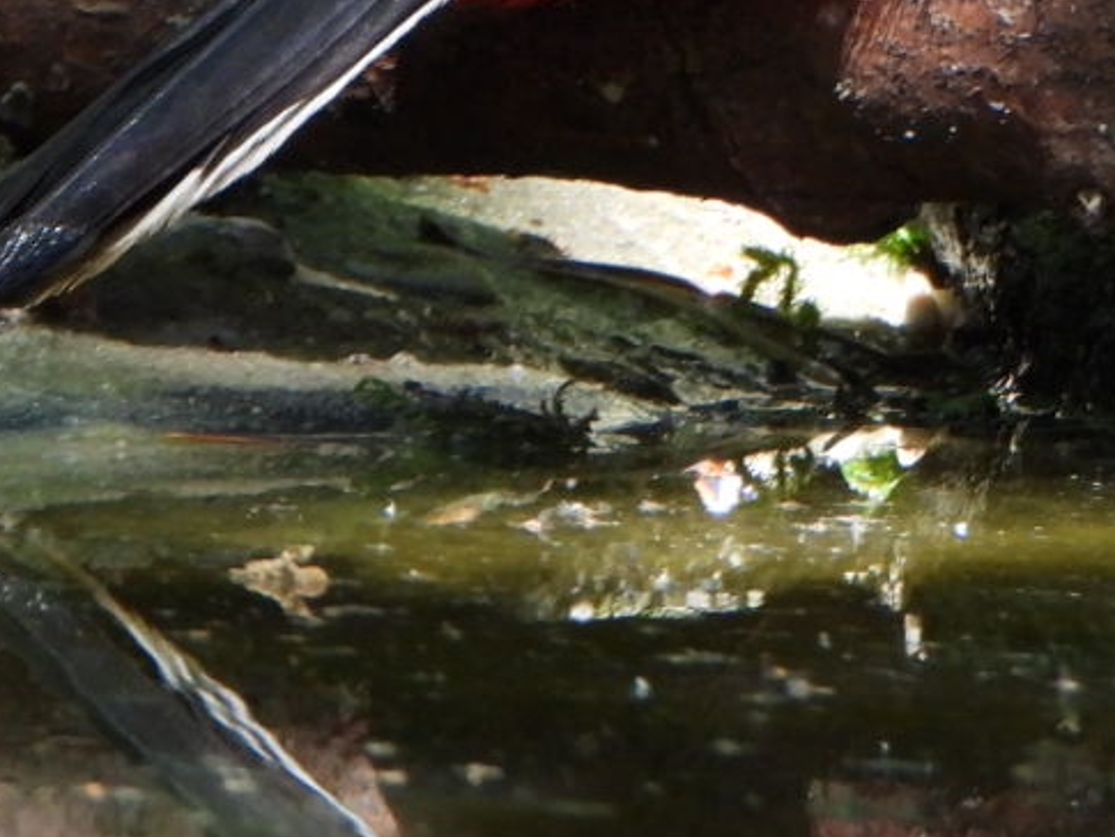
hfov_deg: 1.7
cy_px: -308
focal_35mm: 1187
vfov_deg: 1.3
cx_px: 979
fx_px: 38243
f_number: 5
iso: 400
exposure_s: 1/125
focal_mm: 71.9
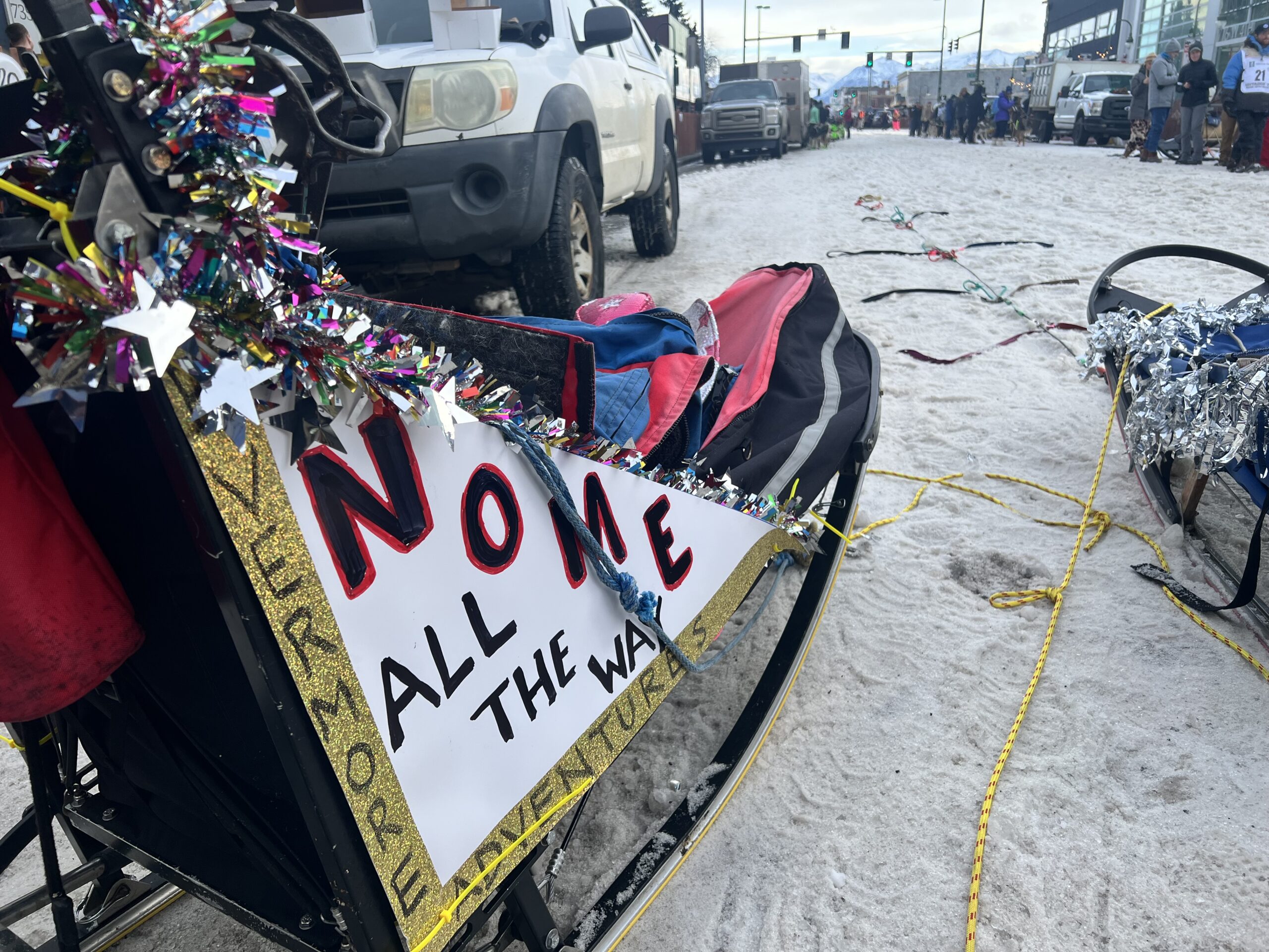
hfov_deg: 67.3
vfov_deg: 53.1
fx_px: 953
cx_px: 634
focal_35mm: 26
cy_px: 476
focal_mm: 5.7
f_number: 1.5
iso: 50
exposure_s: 1/1224
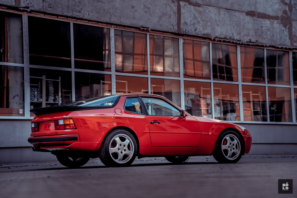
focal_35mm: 68
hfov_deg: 29.7
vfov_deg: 20.0
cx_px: 148
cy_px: 99
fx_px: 561
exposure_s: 1/160
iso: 250
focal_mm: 68
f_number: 4
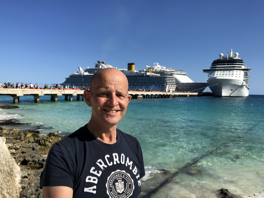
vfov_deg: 44.2
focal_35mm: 32
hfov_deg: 56.8
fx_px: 244
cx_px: 132
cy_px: 99
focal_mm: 2.87
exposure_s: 1/1264
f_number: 2.2
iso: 20
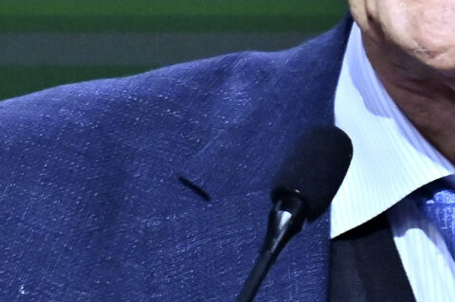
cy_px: 158
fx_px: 40428
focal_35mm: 3202
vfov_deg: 0.4
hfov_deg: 0.6
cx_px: 304
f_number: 6.3
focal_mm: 600
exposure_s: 1/320
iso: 6400
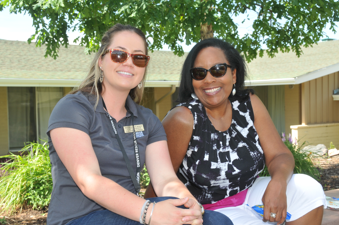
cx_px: 166
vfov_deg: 25.0
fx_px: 508
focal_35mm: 54
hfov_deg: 36.9
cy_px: 118
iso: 200
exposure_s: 1/100
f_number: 8
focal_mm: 32
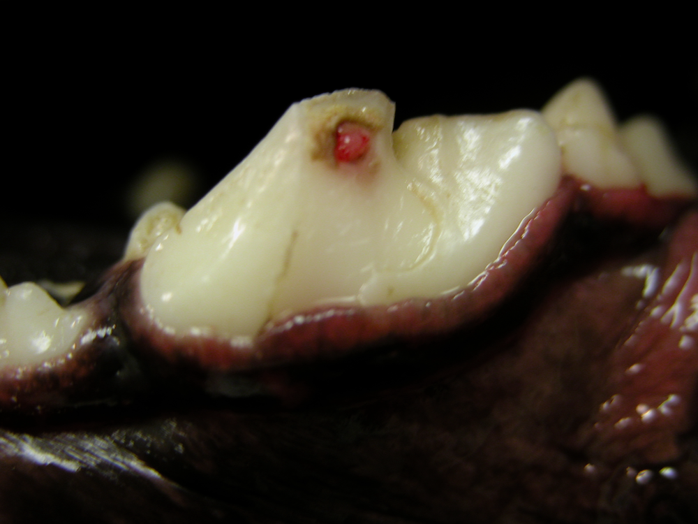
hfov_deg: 22.3
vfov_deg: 16.8
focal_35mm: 88
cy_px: 262
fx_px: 1774
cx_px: 349
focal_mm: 22.3
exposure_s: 1/6.3
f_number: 3.5
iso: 100
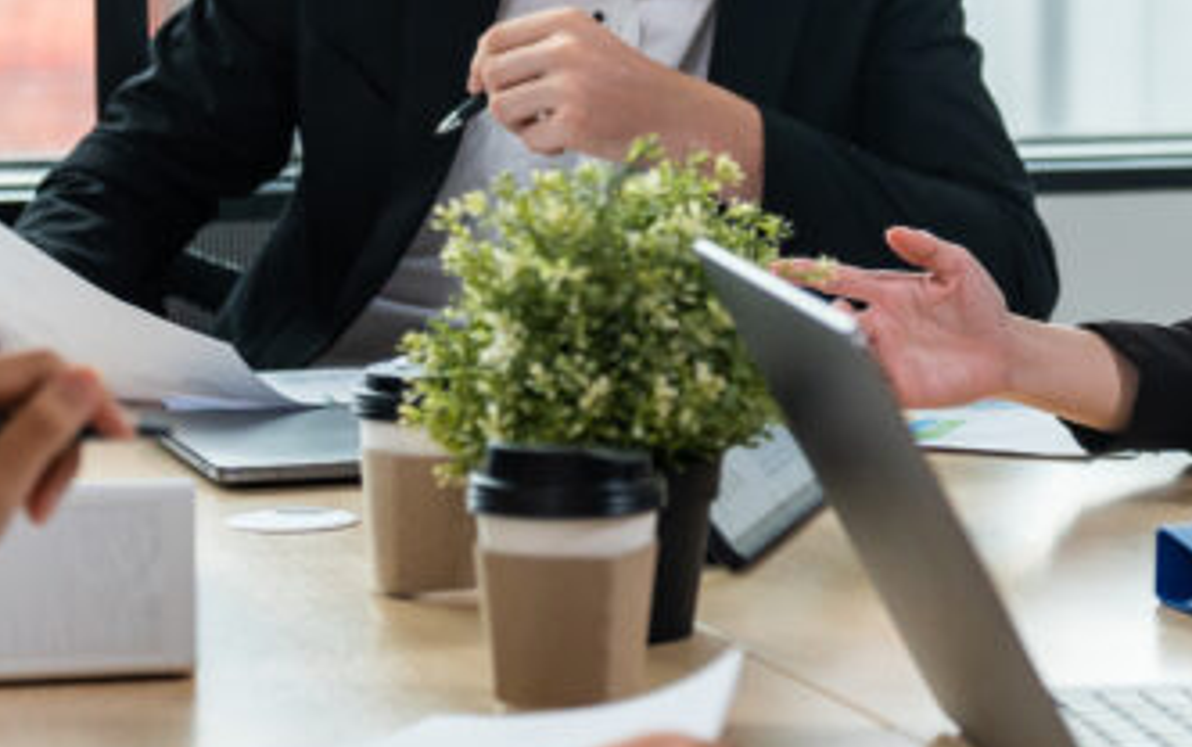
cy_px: 38
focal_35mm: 135
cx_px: 1052
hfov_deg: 15.3
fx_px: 4389
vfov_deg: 9.7
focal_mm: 43
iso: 500
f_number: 2.8
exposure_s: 1/250
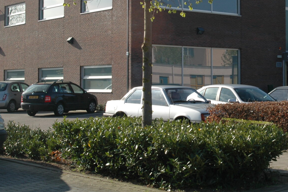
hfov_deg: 24.3
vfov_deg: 16.4
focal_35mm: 83
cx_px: 204
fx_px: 663
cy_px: 61
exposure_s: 1/320
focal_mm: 31
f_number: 9
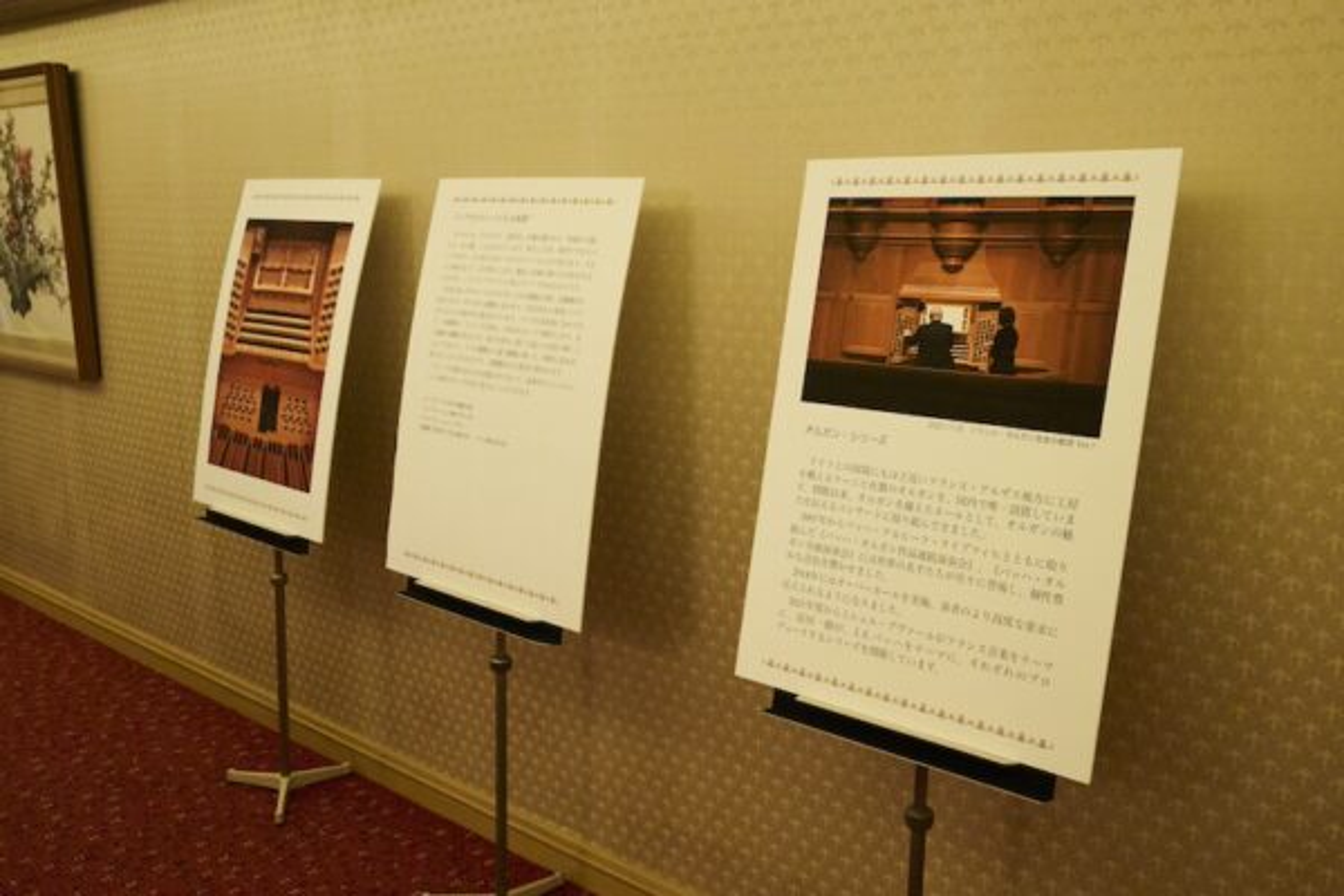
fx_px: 1157
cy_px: 448
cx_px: 672
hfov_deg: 60.3
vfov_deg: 42.3
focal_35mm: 31
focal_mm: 21
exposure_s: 1/80
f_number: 7.1
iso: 6400
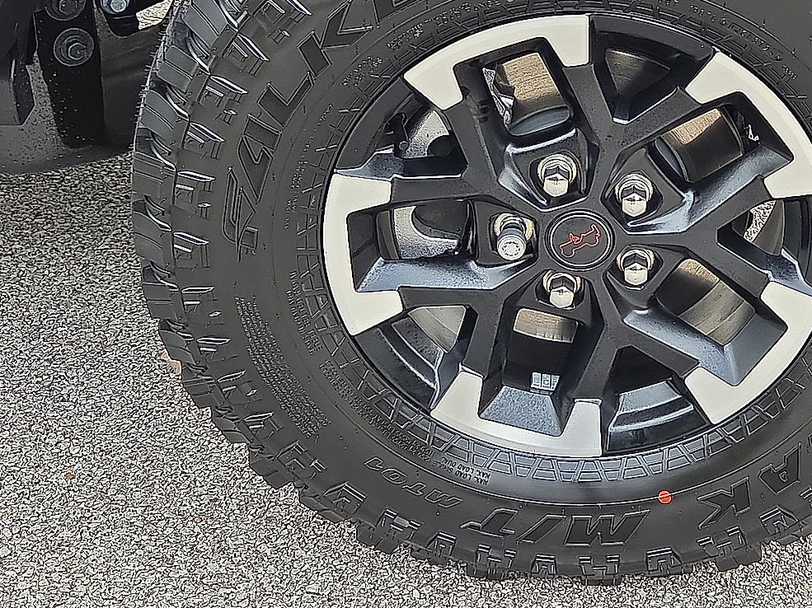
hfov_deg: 29.5
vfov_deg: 22.3
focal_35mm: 65
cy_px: 139
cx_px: 584
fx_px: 1524
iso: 44
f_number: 1.8
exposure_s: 1/119
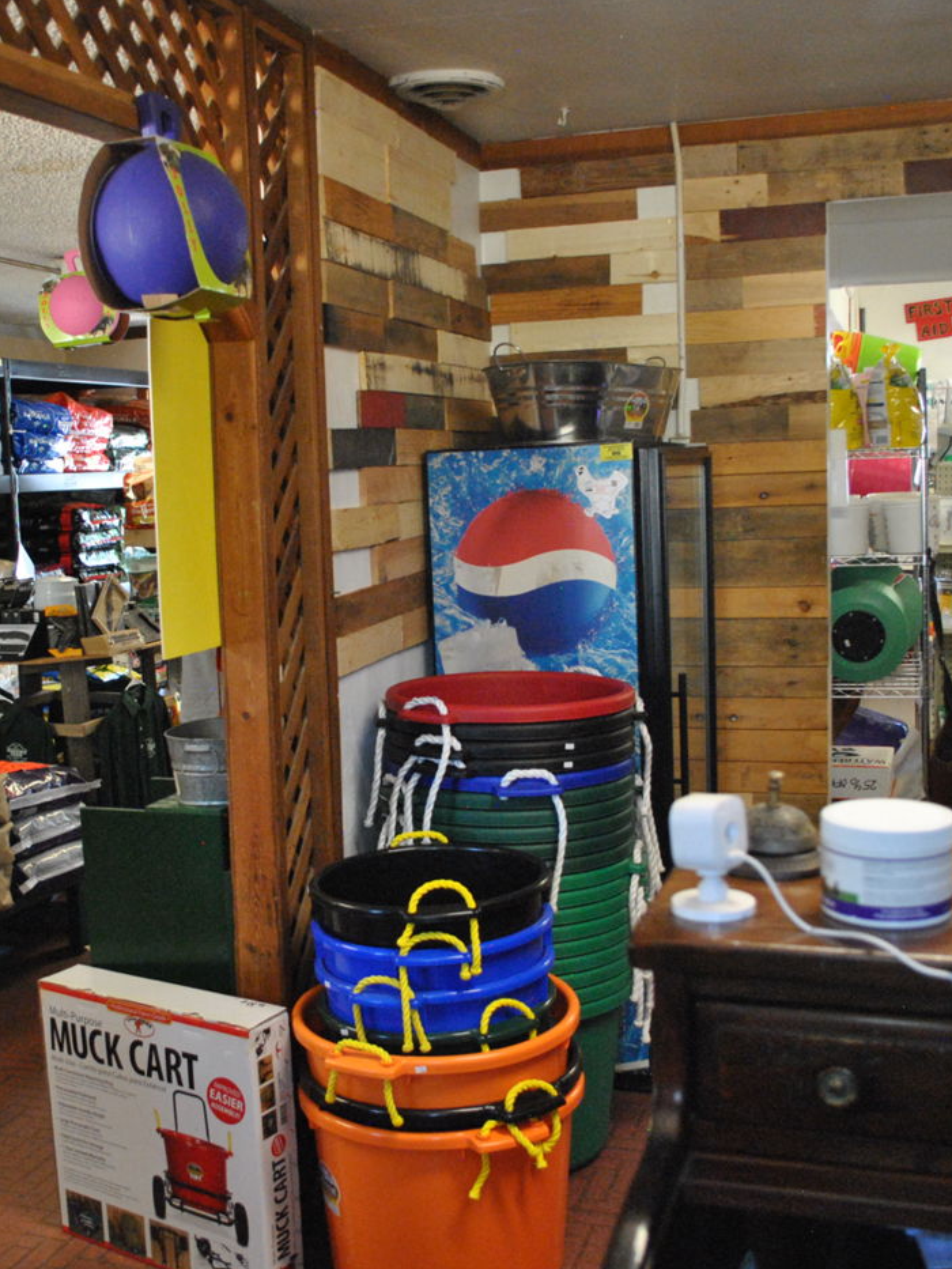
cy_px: 634
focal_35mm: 39
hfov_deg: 36.7
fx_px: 1430
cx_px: 385
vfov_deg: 47.9
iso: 1250
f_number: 3.5
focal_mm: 18
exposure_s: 1/30
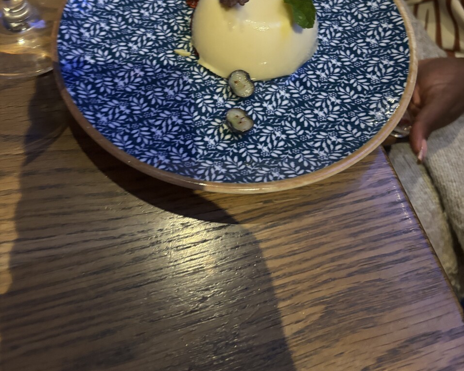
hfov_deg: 52.8
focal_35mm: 34
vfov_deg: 42.2
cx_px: 233
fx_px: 467
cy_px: 98
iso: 800
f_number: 1.6
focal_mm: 5.96
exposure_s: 1/30
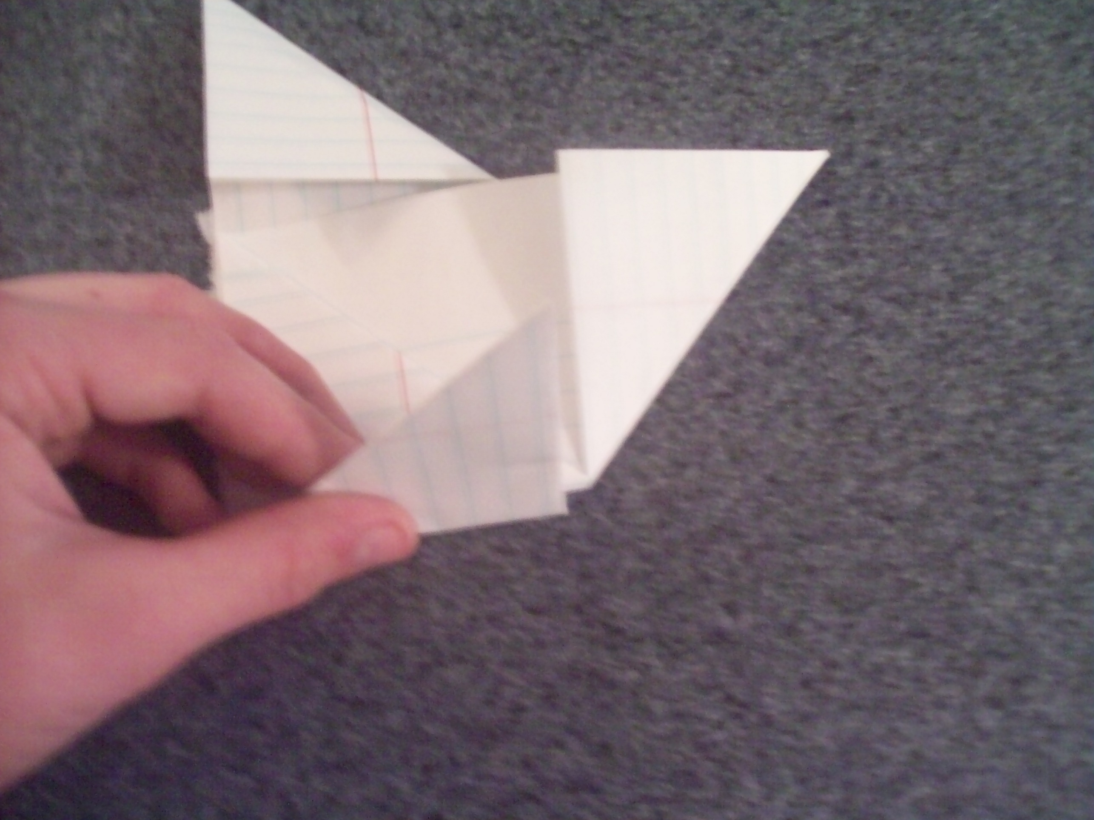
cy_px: 410
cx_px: 547
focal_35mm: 36
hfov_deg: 51.4
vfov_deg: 39.6
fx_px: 1138
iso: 160
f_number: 2.7
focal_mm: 6
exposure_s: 1/8
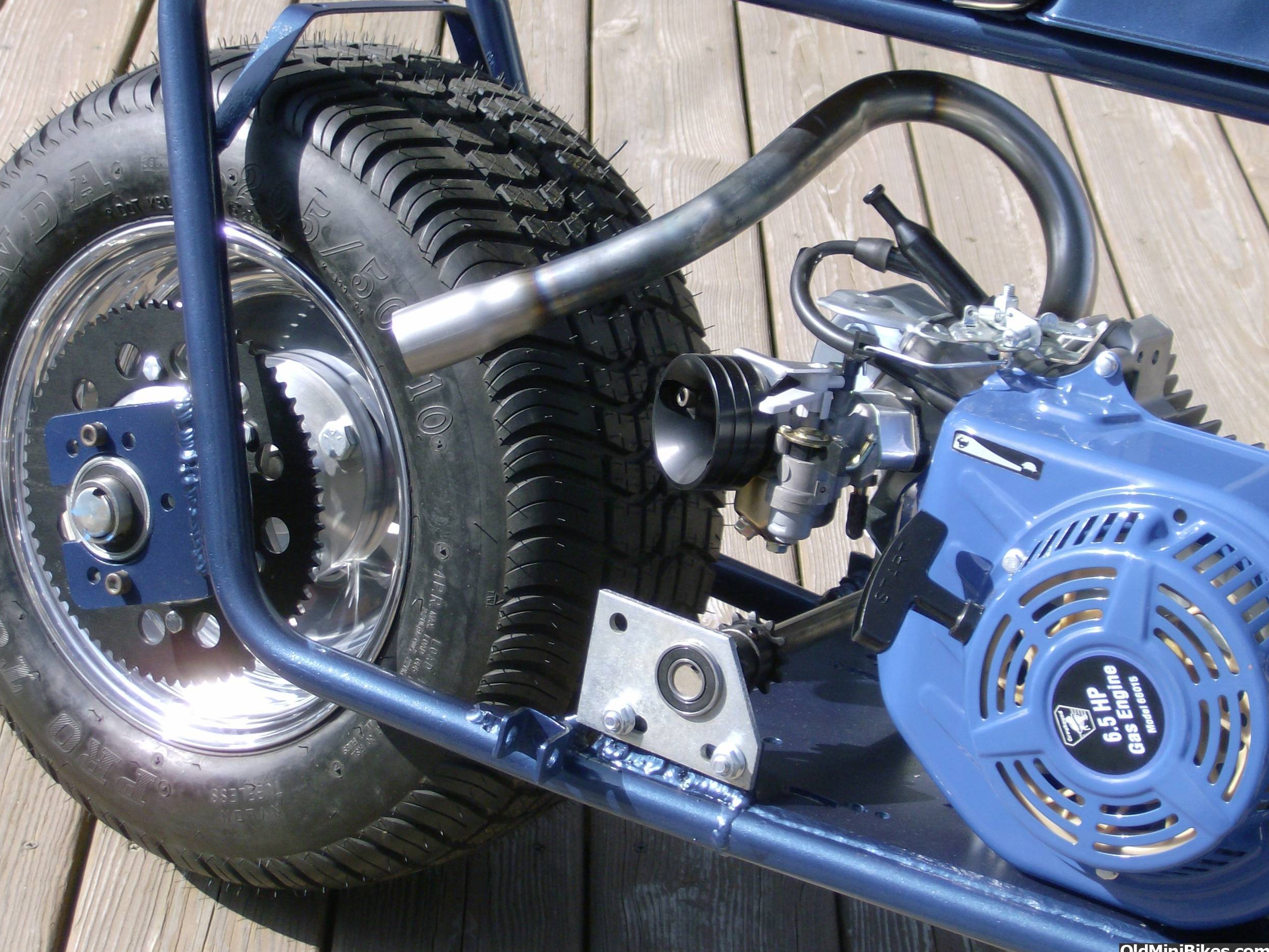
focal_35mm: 86
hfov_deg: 22.8
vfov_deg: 17.2
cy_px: 477
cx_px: 630
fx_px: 3153
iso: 100
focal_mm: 14.1
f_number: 4.2
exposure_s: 1/428
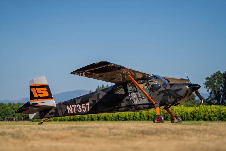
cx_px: 113
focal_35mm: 148
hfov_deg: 13.9
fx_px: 929
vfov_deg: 9.3
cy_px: 76
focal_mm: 148
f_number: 2.8
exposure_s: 1/2500
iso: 100
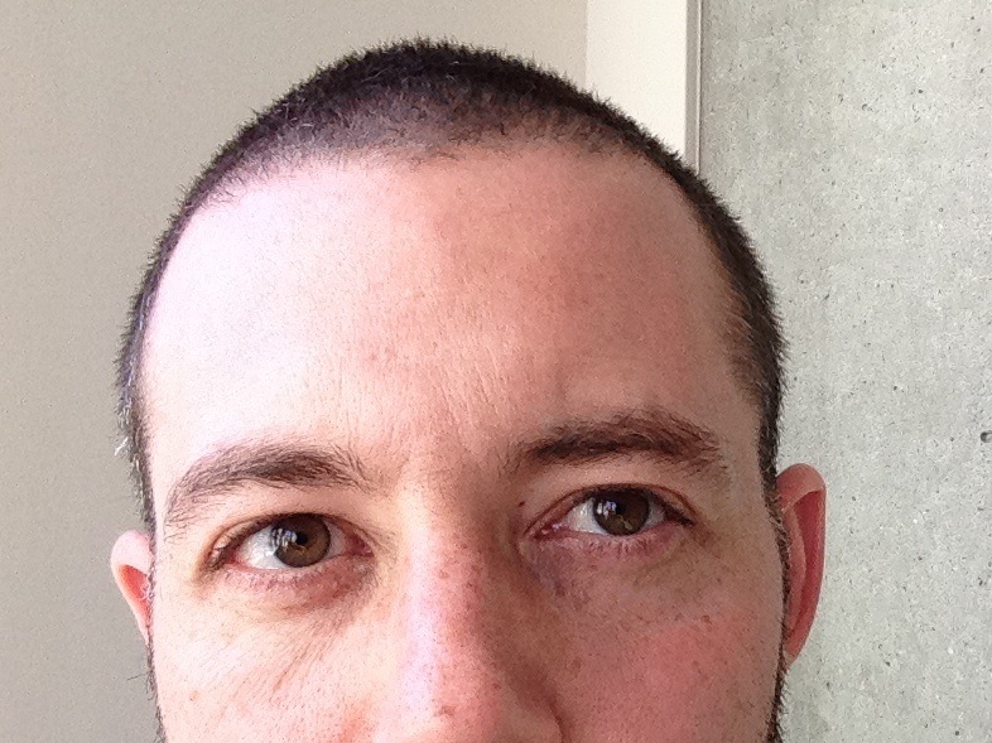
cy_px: 580
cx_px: 746
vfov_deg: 25.3
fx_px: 1633
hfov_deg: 33.1
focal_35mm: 57
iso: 64
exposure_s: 1/120
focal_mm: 2.18
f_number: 2.4
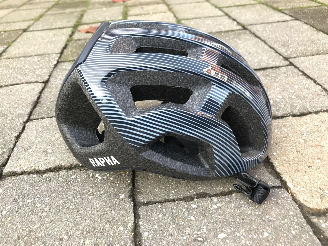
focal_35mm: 28
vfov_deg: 49.7
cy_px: 123
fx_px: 265
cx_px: 164
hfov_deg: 63.4
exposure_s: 1/100
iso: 40
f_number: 1.8
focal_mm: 3.99
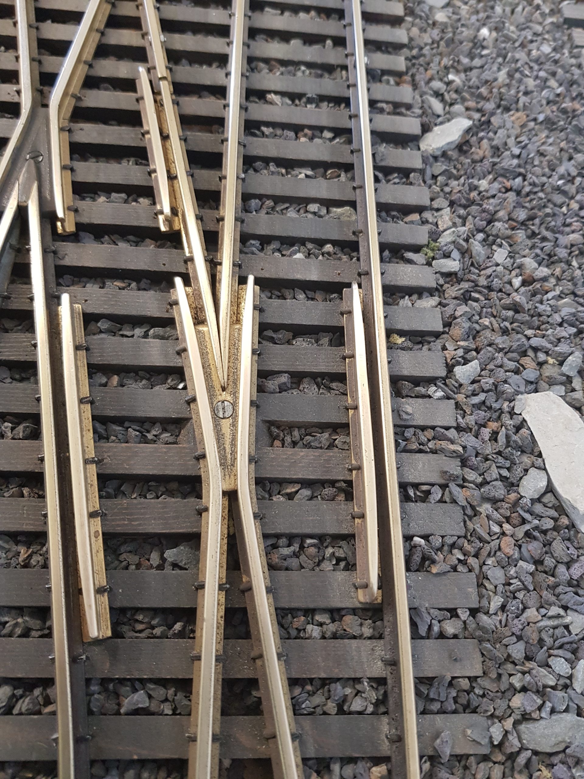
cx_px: 292
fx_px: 585
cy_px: 390
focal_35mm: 26
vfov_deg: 67.3
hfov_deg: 53.1
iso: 200
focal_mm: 4.2
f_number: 1.7
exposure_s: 1/33
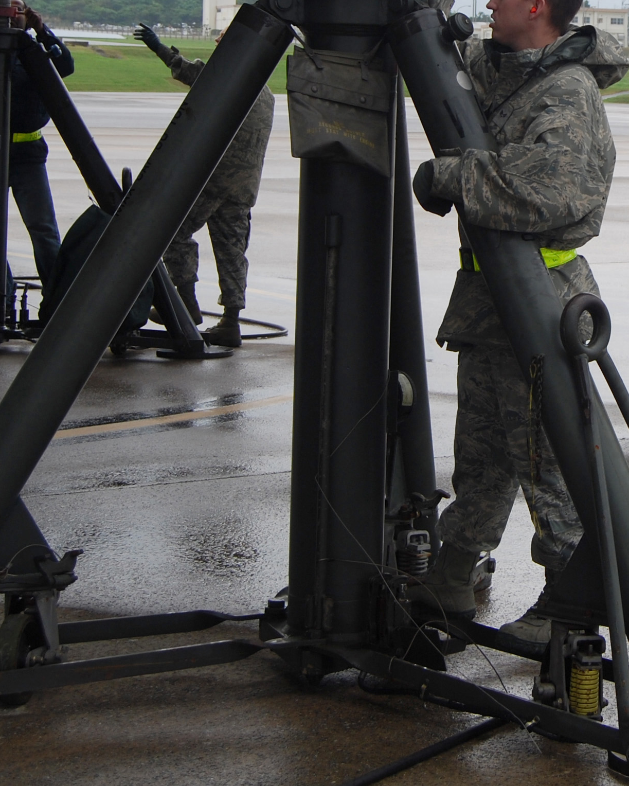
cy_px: 127
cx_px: 619
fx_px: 2326
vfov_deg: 18.9
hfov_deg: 15.1
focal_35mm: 100
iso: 100
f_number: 6.3
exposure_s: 1/160
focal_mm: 28
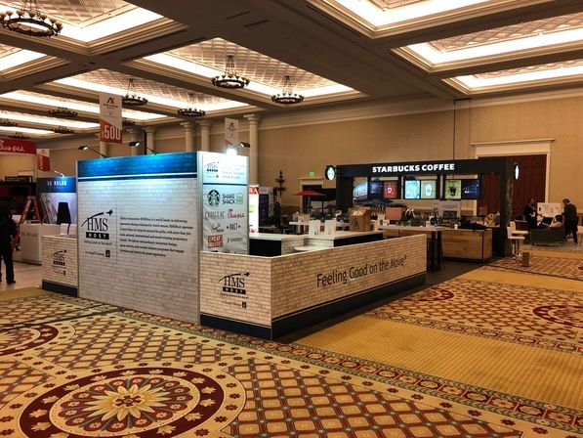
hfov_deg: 63.4
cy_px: 219
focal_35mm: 28
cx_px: 292
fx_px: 472
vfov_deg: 49.8
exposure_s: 1/17
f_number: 1.8
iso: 40
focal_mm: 3.99
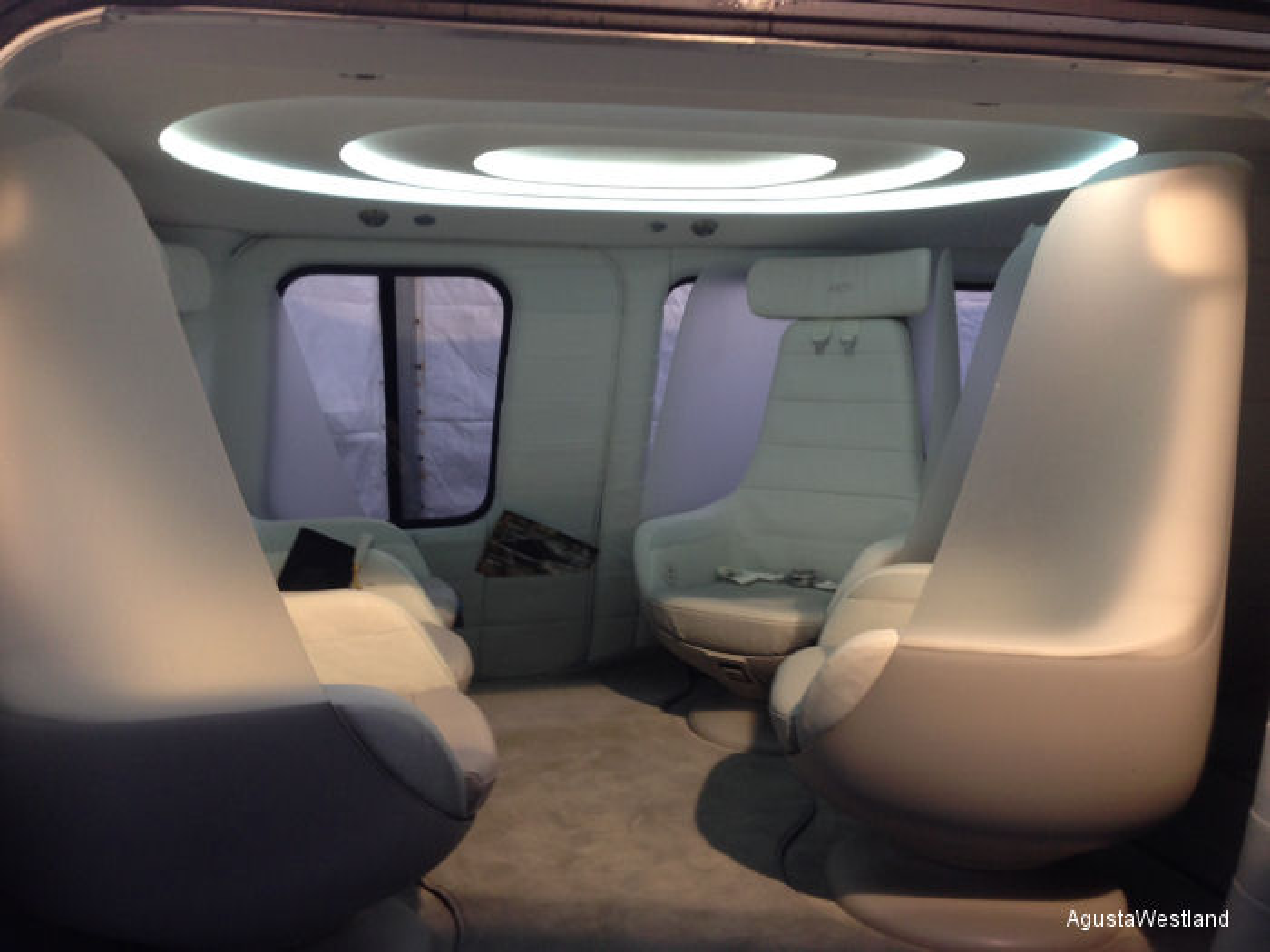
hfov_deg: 55.4
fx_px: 1211
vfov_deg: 42.9
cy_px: 476
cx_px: 635
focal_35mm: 33
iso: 80
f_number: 2.4
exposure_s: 1/20
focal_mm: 4.12
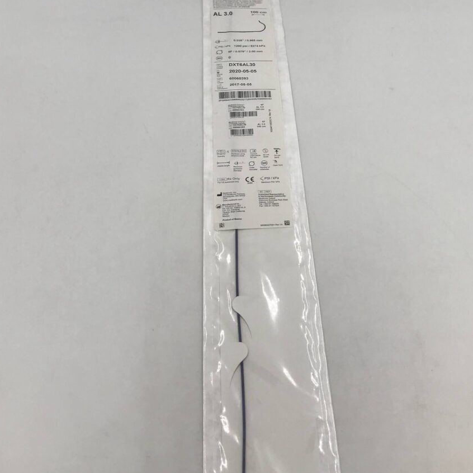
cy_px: 128
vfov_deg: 41.8
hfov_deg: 42.8
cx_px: 254
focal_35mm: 39
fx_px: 603
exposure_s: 1/460
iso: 20
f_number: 1.8
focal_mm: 3.99
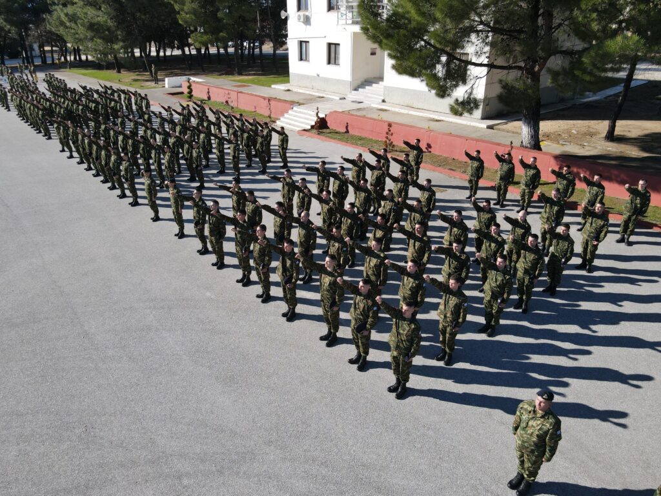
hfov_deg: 71.6
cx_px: 330
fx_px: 458
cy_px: 248
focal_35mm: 24
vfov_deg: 56.8
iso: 100
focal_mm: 4.5
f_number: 2.8
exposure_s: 1/640
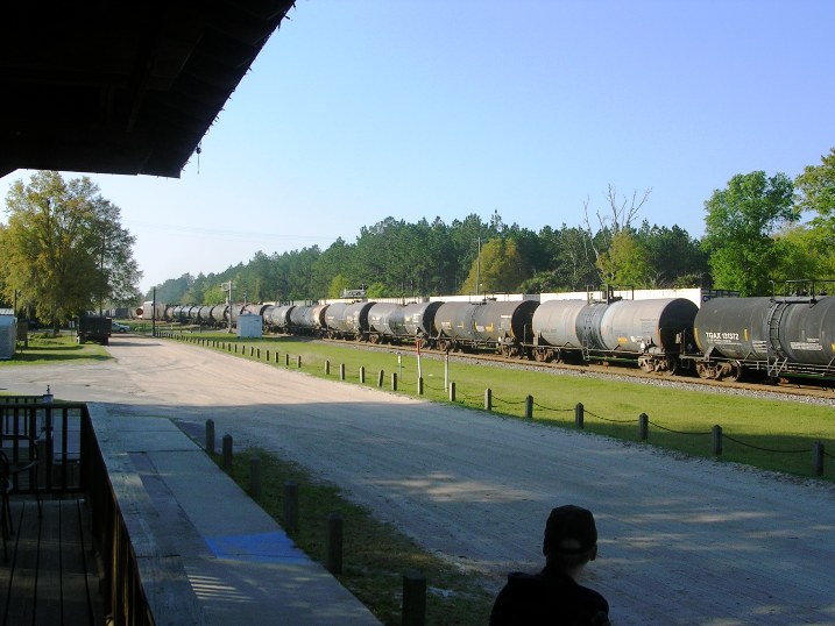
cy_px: 313
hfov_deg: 49.0
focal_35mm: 38
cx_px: 418
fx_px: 917
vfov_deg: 37.7
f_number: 5.6
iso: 50
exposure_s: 1/210
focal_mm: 5.8
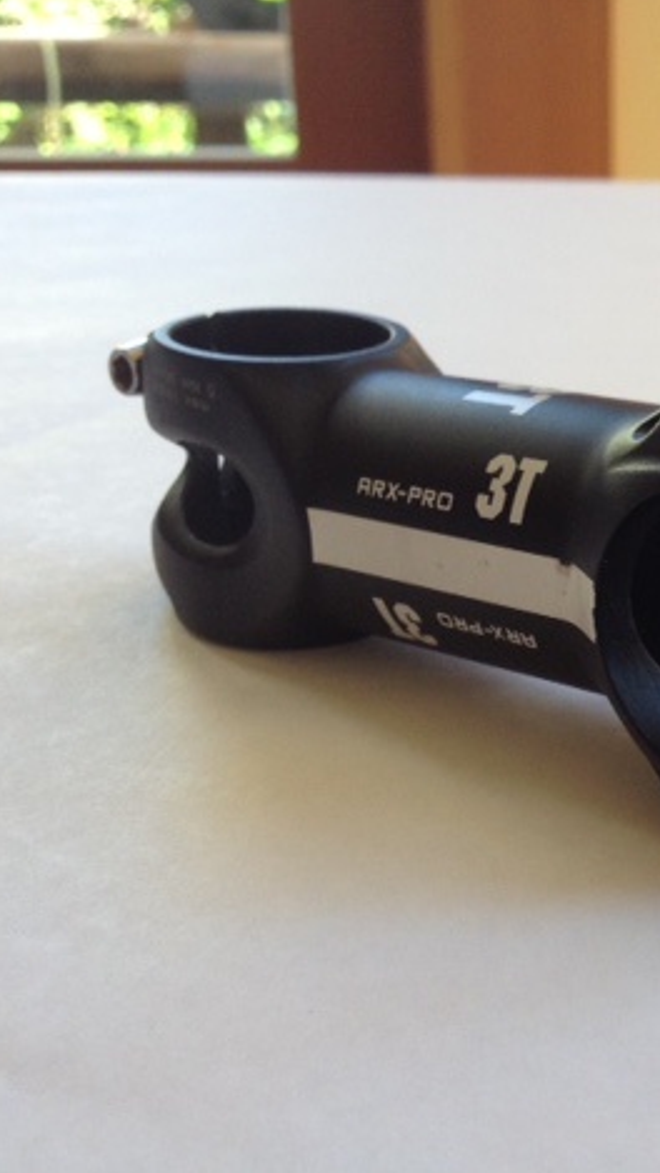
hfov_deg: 21.9
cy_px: 578
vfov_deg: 39.9
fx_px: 1617
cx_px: 708
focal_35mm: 52
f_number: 2.4
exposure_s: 1/120
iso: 80
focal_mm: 4.28
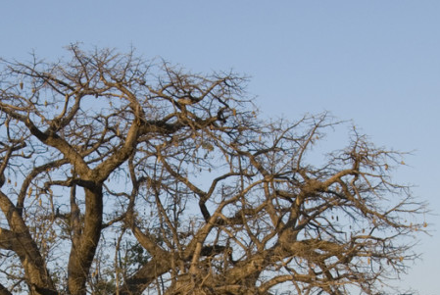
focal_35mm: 89
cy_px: 313
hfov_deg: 22.6
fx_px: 1090
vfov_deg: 15.1
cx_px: 116
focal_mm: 26
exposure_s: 1/160
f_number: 7.1
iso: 200
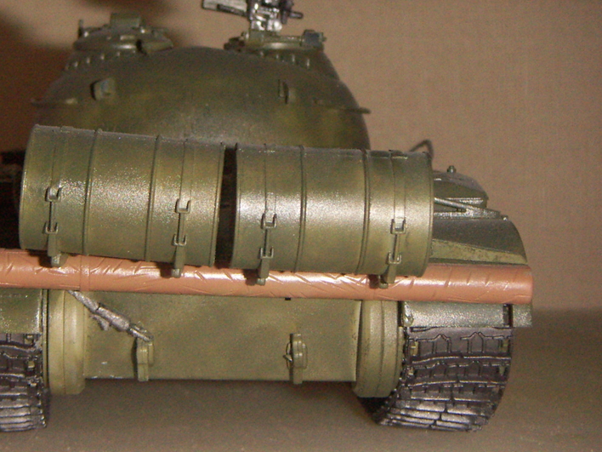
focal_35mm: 94
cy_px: 200
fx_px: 1635
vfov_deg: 15.7
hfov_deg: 20.7
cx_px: 173
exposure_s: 1/60
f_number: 6.7
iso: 200
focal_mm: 8.5
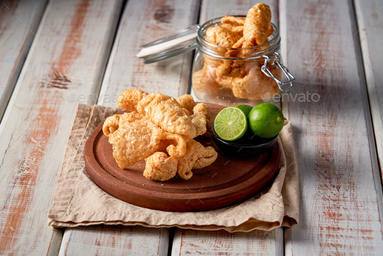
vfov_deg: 13.4
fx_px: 1086
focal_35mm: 102
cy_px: 128
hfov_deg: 20.0
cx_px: 192
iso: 100
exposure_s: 1/160
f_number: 8
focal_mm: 102
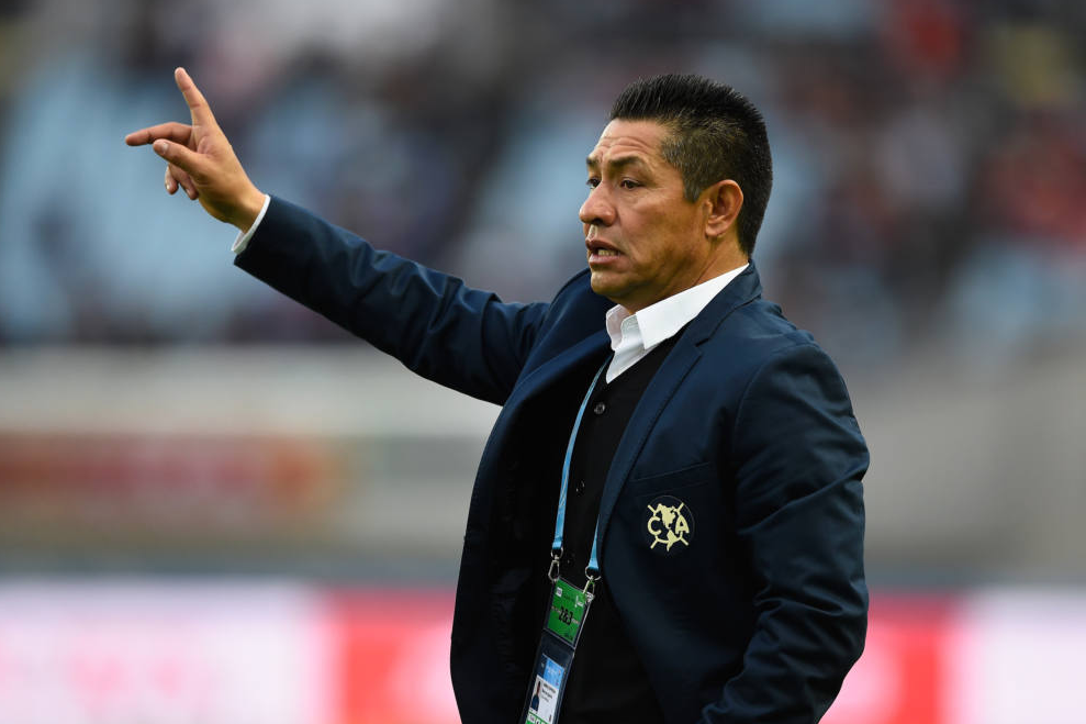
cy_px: 361
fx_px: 12486
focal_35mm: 414
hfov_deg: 5.0
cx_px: 541
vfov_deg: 3.3
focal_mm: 400
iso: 1600
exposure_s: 1/1000
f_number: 3.2
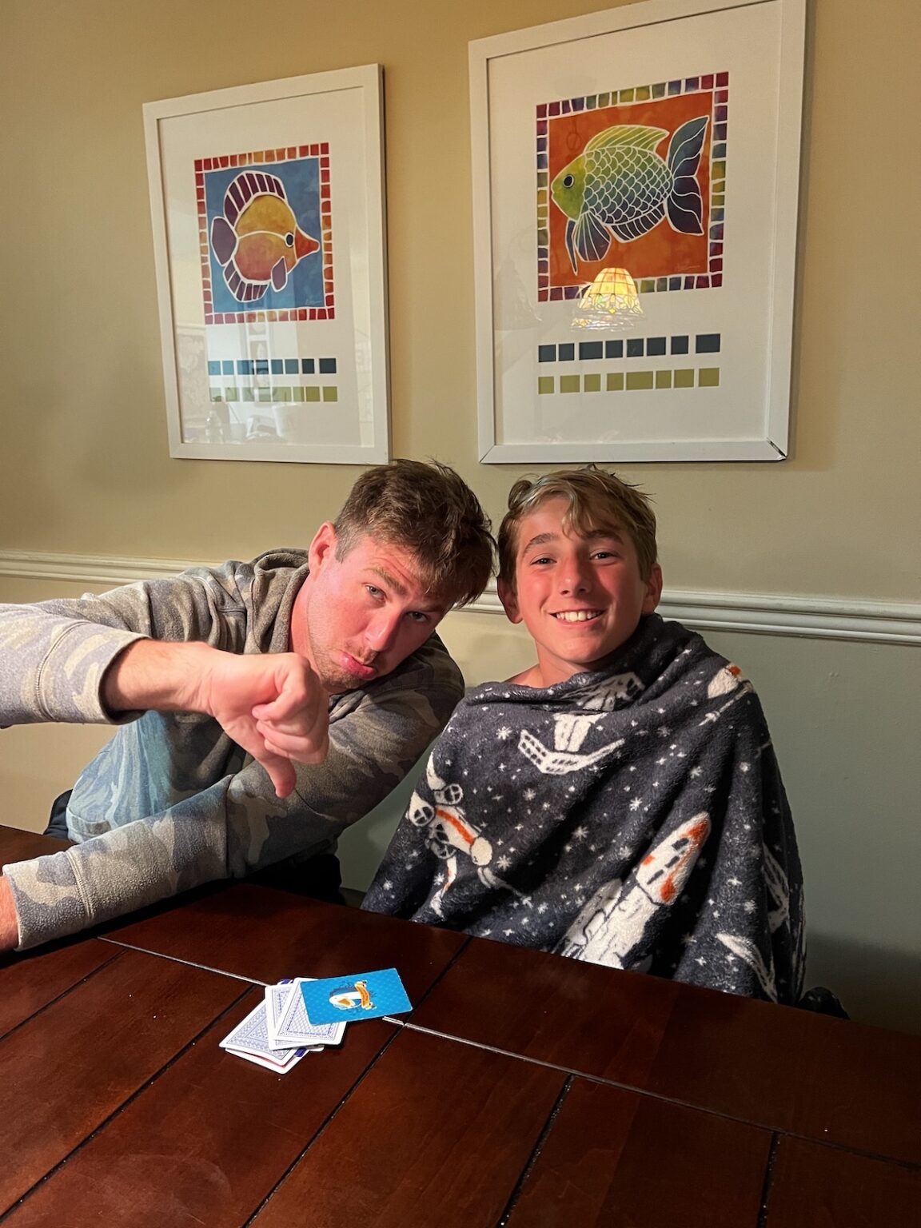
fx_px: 922
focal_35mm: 26
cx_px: 460
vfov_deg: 67.3
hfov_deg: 53.1
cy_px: 614
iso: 500
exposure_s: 1/40
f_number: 1.5
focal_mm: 5.7
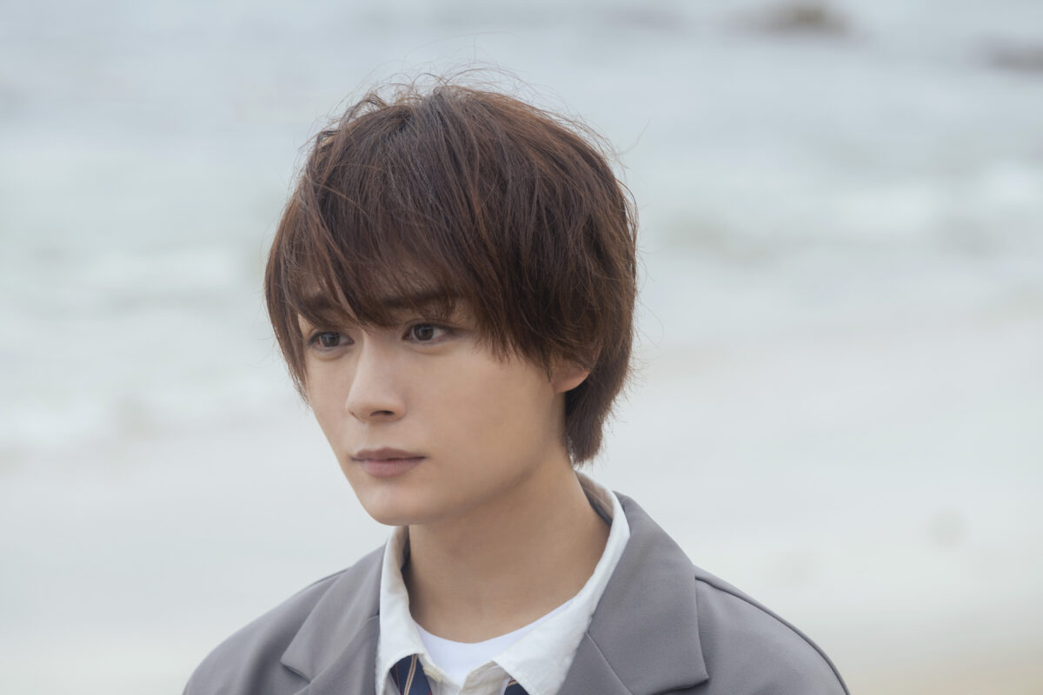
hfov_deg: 11.4
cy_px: 348
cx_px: 522
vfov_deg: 7.6
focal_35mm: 180
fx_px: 5215
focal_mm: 120
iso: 64
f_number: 4
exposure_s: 1/160
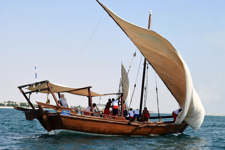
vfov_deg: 22.6
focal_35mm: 60
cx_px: 112
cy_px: 75
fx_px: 375
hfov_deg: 33.4
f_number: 5.6
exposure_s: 1/1600
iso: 320
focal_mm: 40
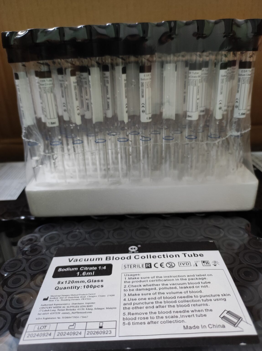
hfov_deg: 54.8
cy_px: 176
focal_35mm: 25
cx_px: 131
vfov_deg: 69.4
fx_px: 253
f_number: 1.79
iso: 806
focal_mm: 4.7
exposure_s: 1/33
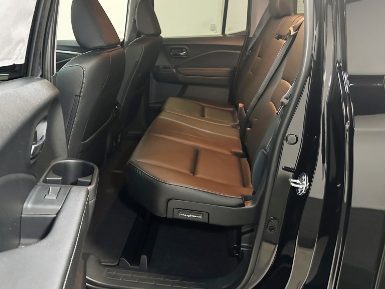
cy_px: 103
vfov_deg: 43.7
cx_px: 151
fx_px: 356
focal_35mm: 32
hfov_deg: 56.3
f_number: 1.78
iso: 1000
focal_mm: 6.86
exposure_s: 1/40
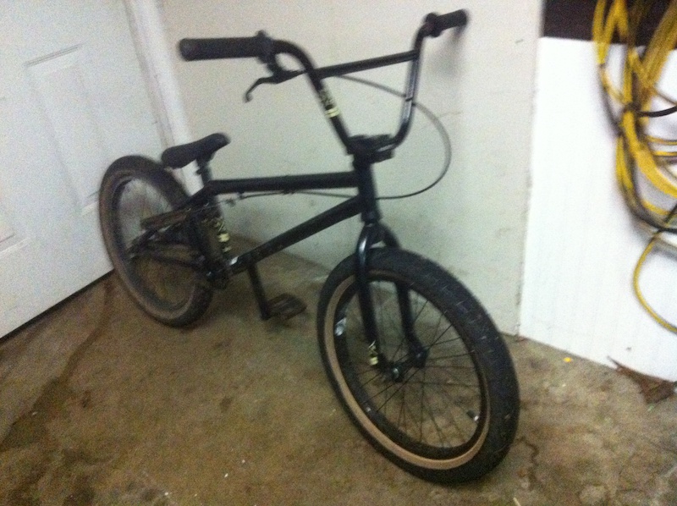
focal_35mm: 35
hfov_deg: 52.7
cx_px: 338
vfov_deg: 40.6
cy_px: 253
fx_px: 684
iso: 1000
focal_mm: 3.85
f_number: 2.8
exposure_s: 1/15
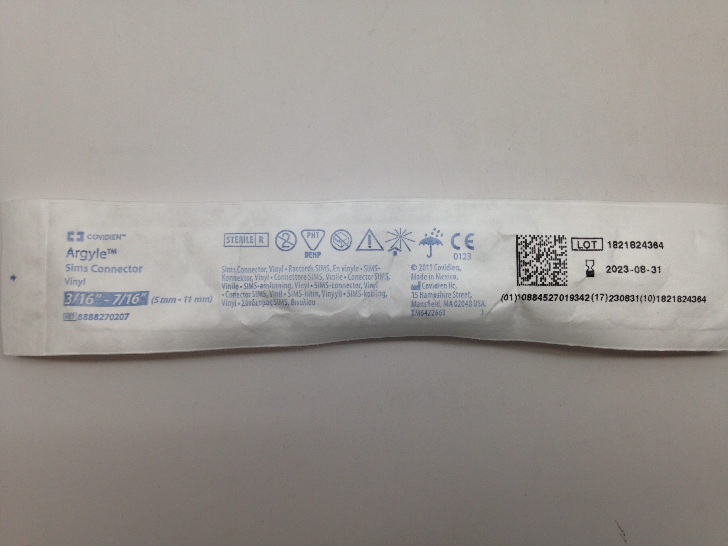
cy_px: 273
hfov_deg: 55.4
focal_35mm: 33
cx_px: 364
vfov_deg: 42.9
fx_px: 694
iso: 50
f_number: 2.4
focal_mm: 4.12
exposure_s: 1/60
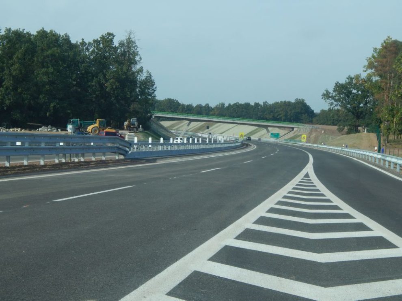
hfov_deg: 25.7
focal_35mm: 76
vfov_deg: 19.4
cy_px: 150
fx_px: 883
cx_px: 201
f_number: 4.2
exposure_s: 1/800
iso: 125
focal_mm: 13.5
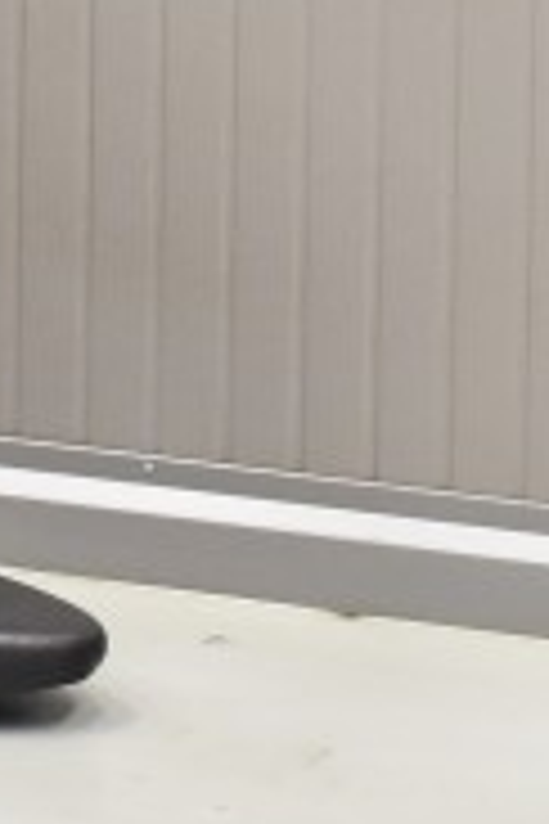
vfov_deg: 7.0
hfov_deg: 4.5
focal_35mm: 285
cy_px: -707
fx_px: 6525
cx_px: -1534
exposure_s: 1/15
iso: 1250
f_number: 6.3
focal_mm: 29
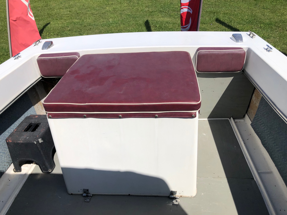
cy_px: 108
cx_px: 144
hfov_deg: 63.4
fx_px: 232
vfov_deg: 49.7
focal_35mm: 28
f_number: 1.8
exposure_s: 1/5405
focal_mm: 3.99
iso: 25
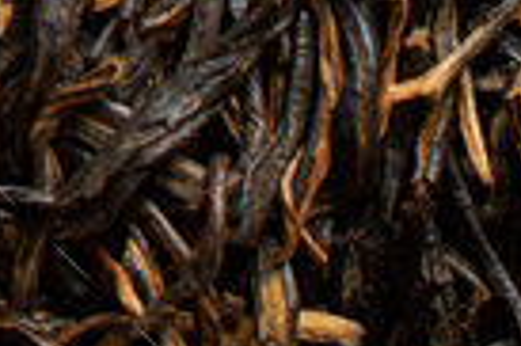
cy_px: 745
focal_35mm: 453
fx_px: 6548
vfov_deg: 3.0
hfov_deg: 4.5
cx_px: 928
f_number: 11
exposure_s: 1/100
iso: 100
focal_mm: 105
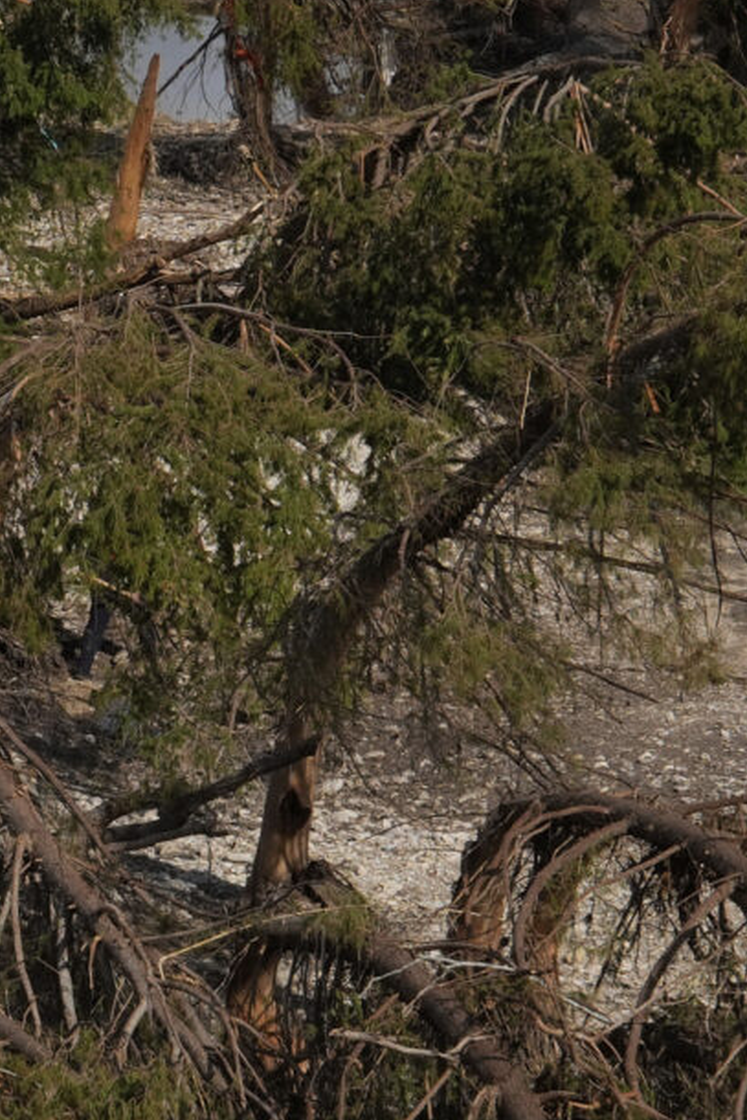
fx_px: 7310
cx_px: -589
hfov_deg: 5.8
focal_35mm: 235
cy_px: 142
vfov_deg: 8.7
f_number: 16
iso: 640
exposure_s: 1/800
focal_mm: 70
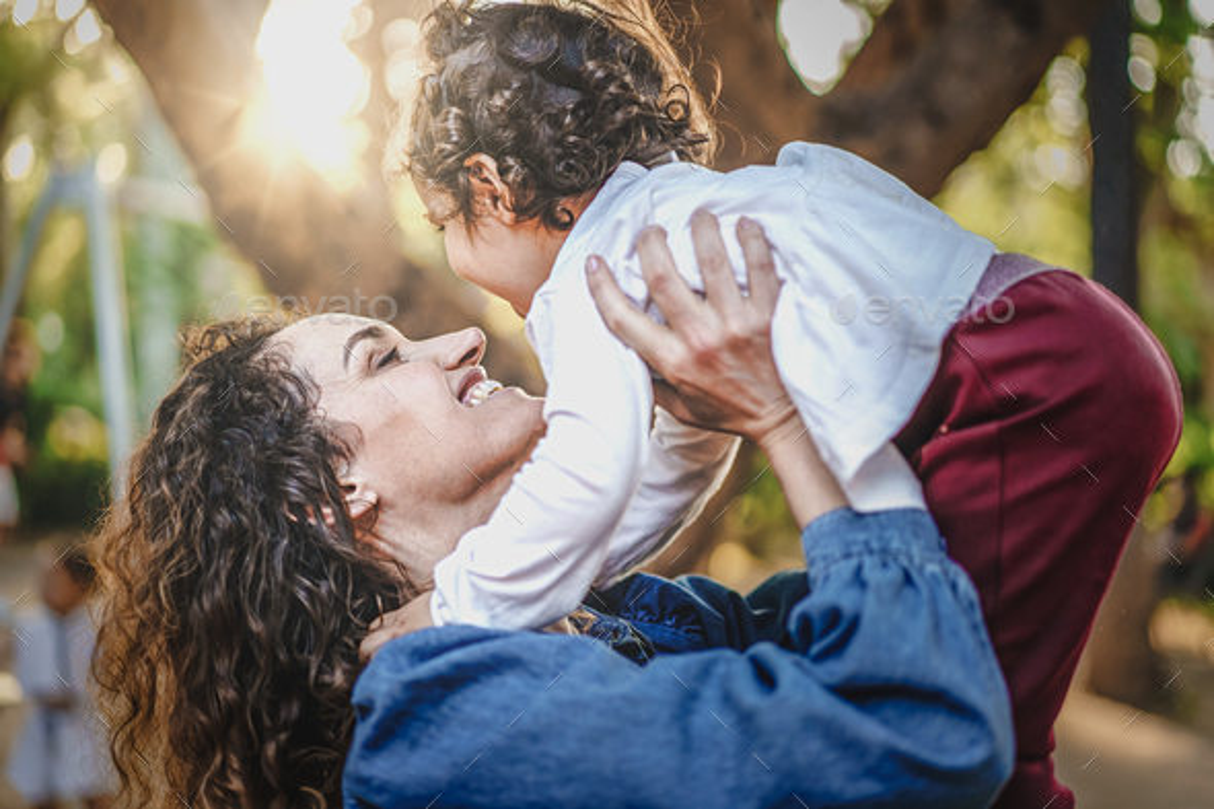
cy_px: 404
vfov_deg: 24.6
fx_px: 1854
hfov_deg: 36.3
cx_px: 607
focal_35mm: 55
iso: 500
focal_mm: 55
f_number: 1.8
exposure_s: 1/640
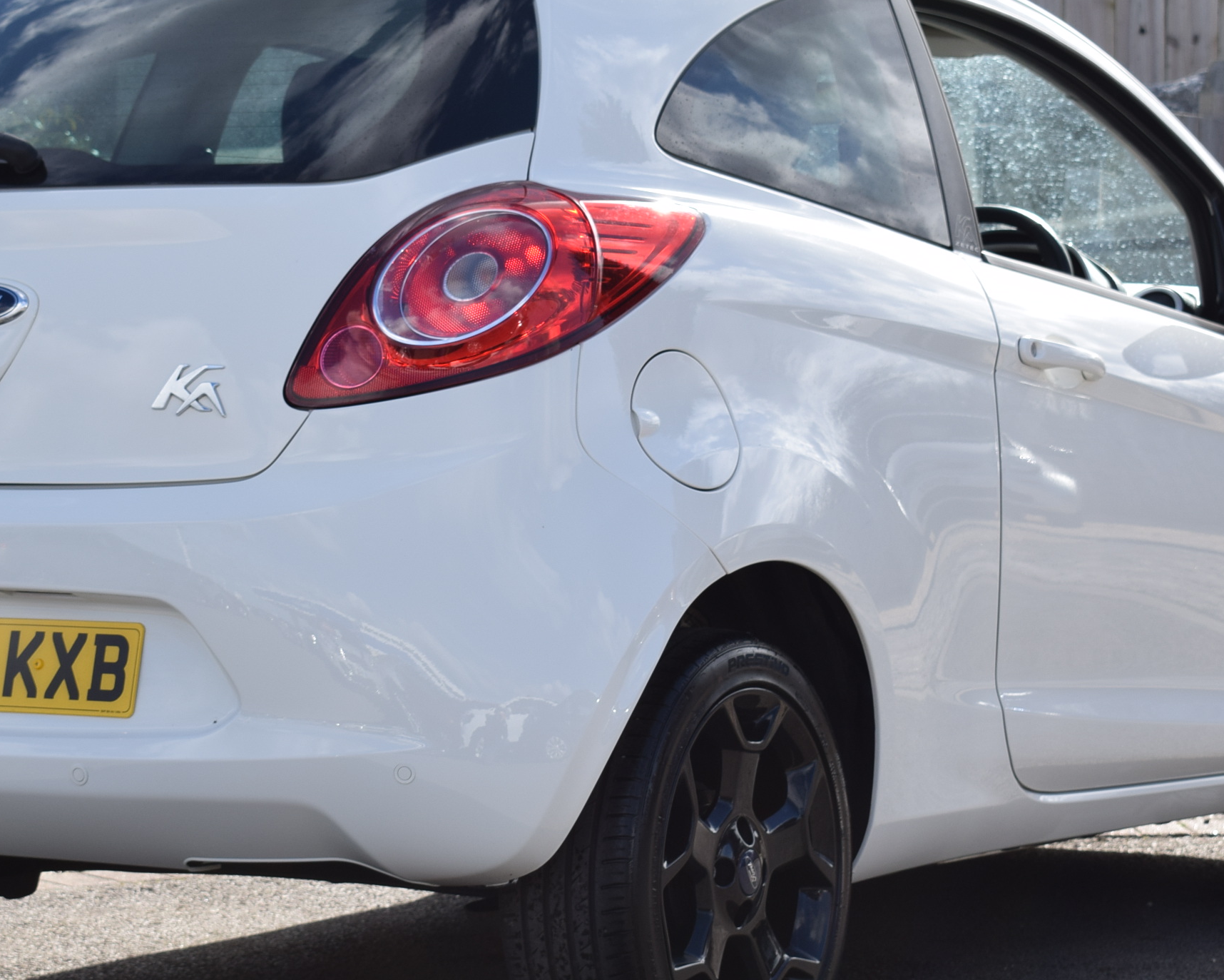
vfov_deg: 13.6
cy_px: 512
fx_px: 4094
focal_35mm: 113
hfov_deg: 17.0
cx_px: 512
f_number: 9
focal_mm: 46
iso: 200
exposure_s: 1/320
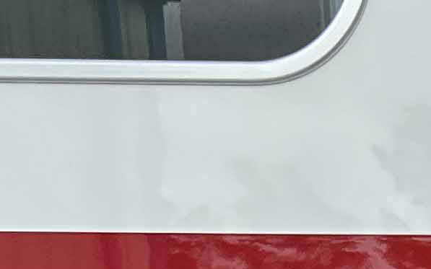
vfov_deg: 6.0
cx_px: 1040
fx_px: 2185
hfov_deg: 9.9
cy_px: 1073
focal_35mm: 186
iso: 50
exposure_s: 1/407
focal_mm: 5.7
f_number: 1.5
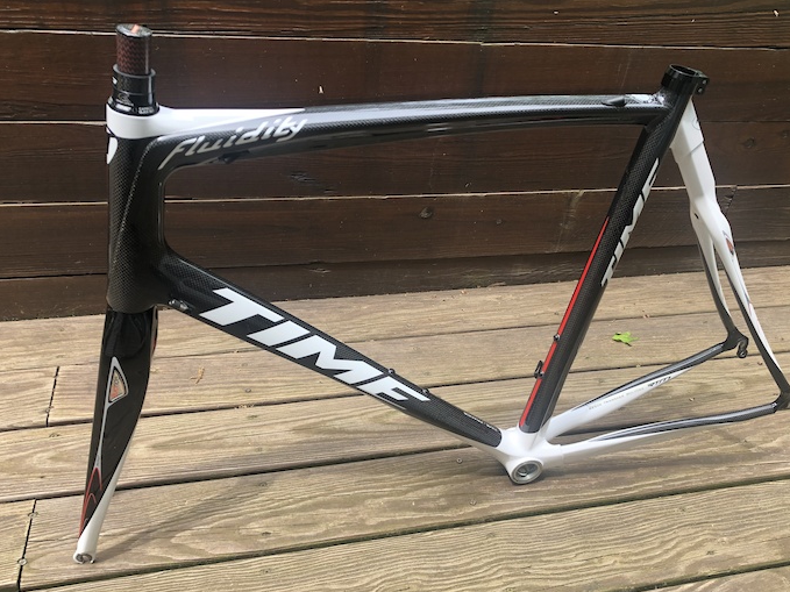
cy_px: 328
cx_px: 421
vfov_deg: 42.9
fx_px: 753
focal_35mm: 33
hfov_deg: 55.3
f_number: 1.8
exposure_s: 1/128
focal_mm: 4
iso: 20
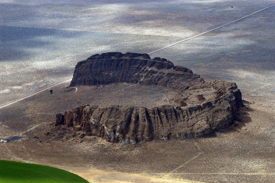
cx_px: 138
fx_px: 1547
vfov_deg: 6.8
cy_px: 92
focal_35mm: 202
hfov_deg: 10.2
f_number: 7.1
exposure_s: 1/500
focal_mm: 135
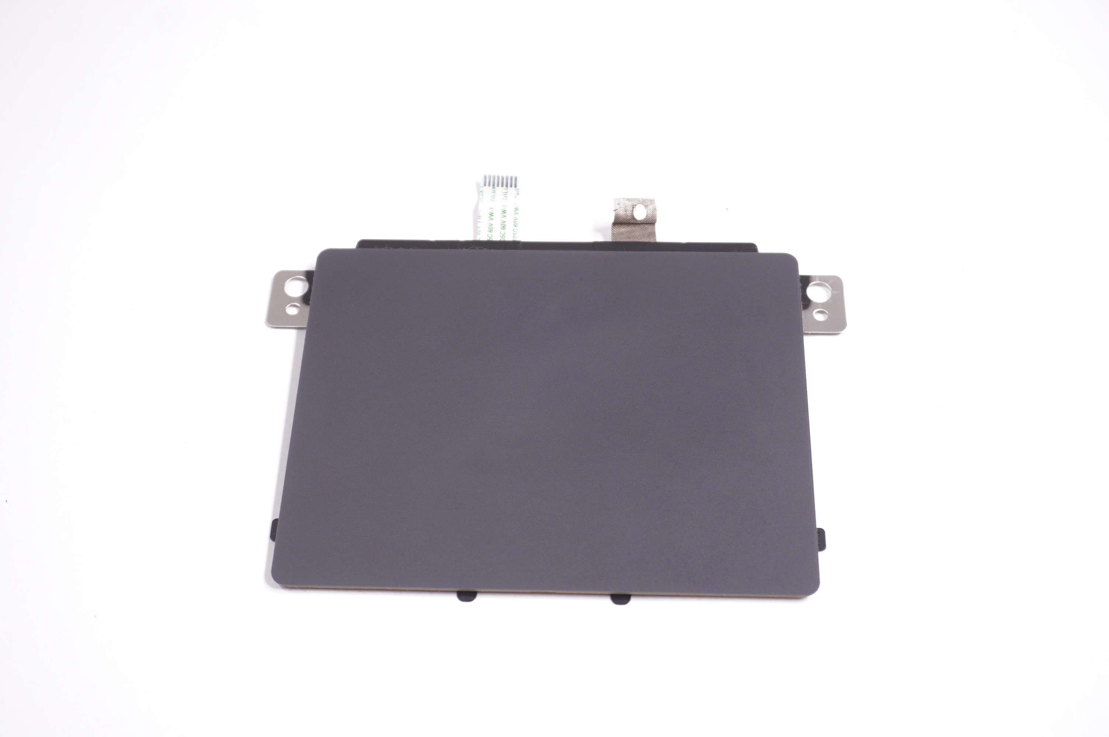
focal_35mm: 44
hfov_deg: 45.0
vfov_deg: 30.8
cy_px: 368
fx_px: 1339
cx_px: 554
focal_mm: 29
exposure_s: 1/160
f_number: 5.6
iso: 640
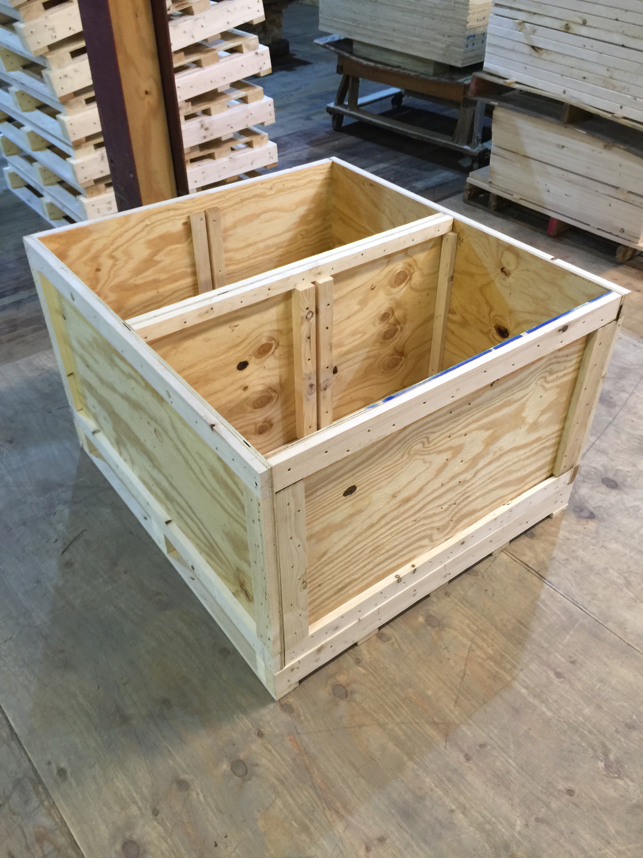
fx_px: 718
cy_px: 429
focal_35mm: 29
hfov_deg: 48.2
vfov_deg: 61.7
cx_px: 322
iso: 64
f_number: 2.2
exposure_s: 1/15
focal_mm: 4.15
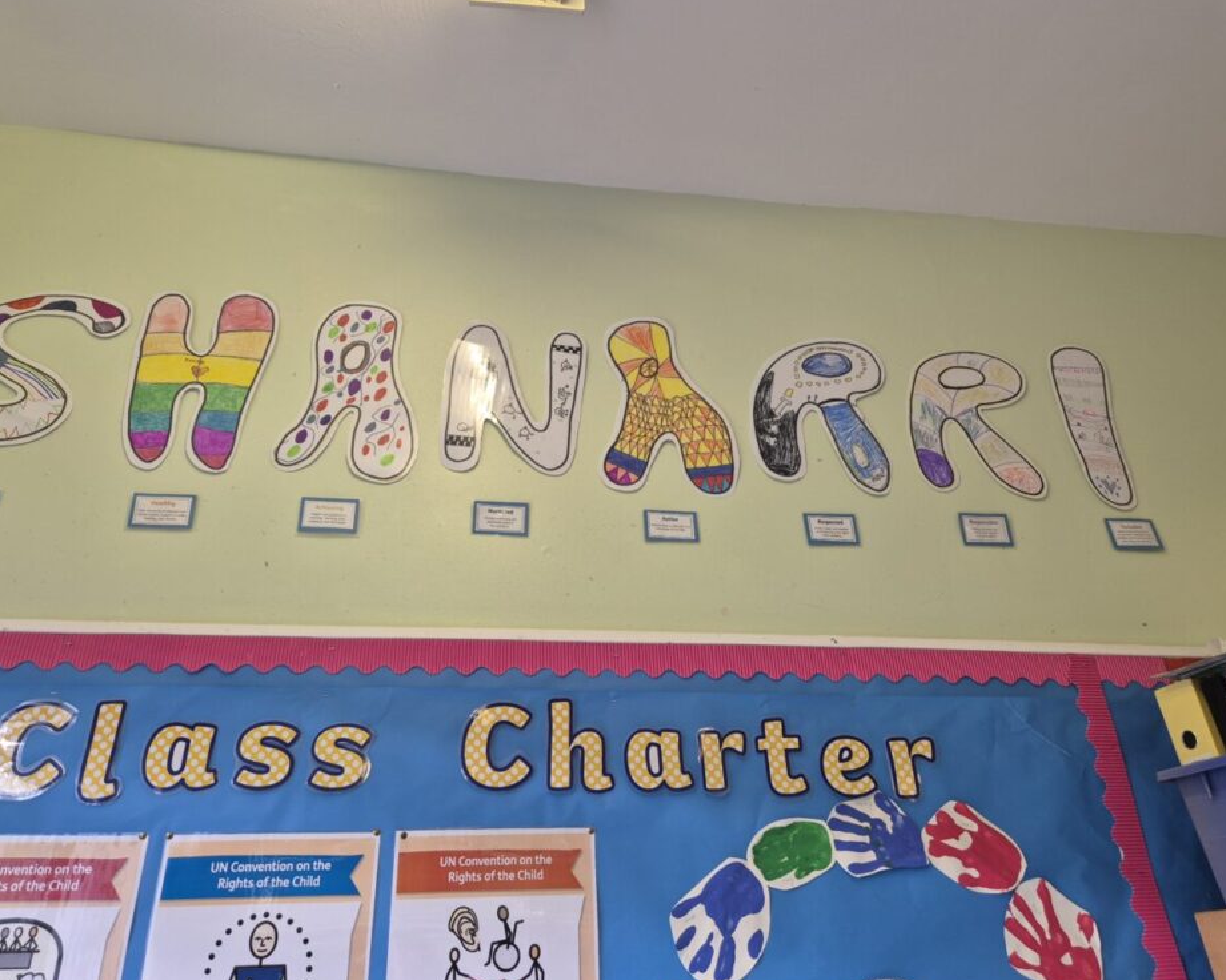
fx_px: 907
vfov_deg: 56.8
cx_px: 573
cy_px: 486
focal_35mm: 25
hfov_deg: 68.0
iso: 125
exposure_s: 1/100
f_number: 1.8
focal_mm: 5.4
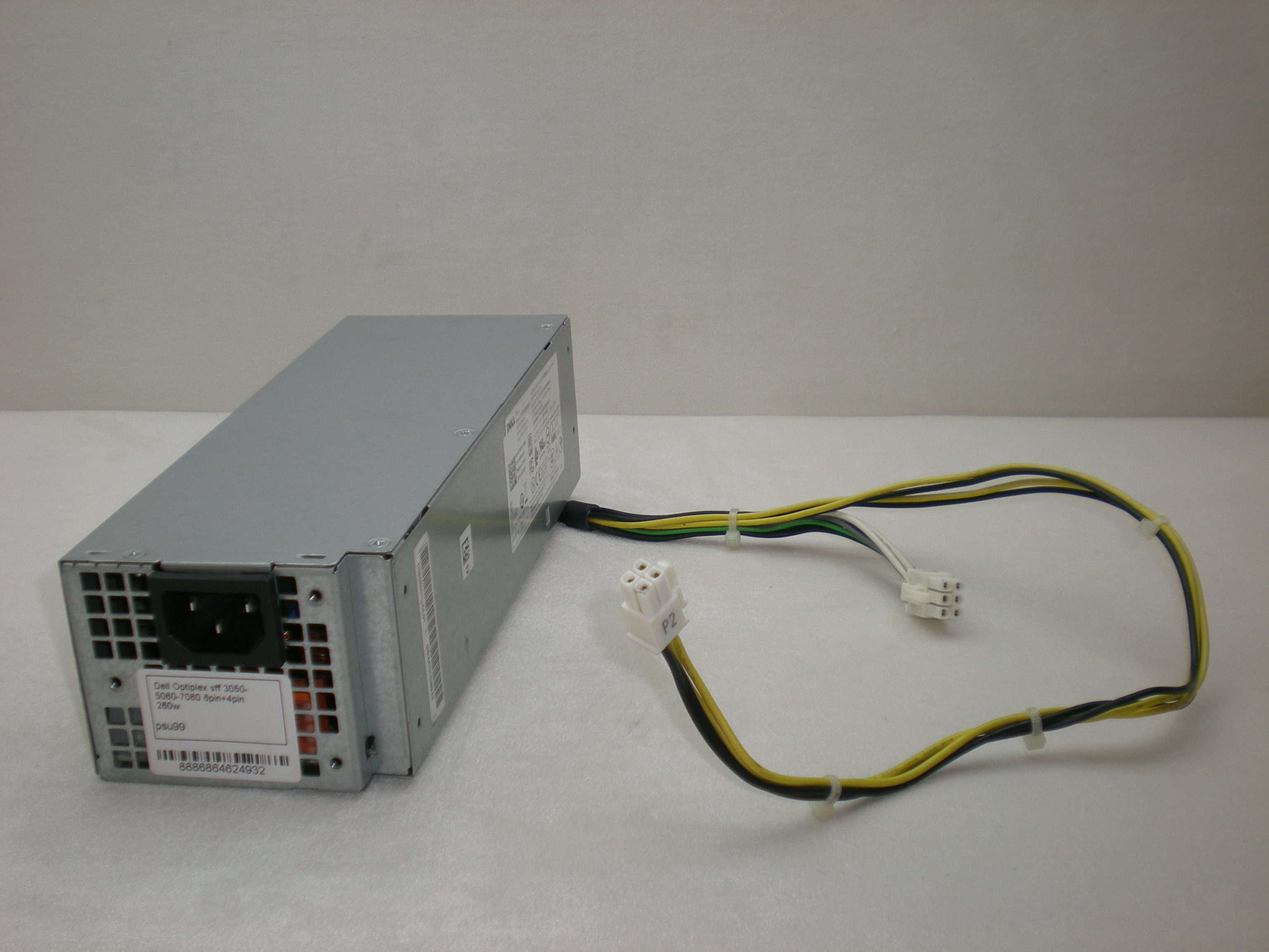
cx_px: 634
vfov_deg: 32.9
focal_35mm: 44
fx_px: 1613
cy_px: 476
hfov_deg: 42.9
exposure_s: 1/62
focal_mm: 7.4
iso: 50
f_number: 3.5
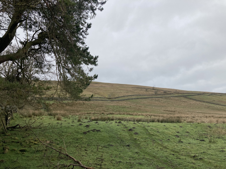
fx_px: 183
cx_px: 113
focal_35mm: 28
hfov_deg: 63.4
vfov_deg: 49.7
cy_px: 84
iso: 20
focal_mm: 3.99
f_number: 1.8
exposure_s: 1/1033
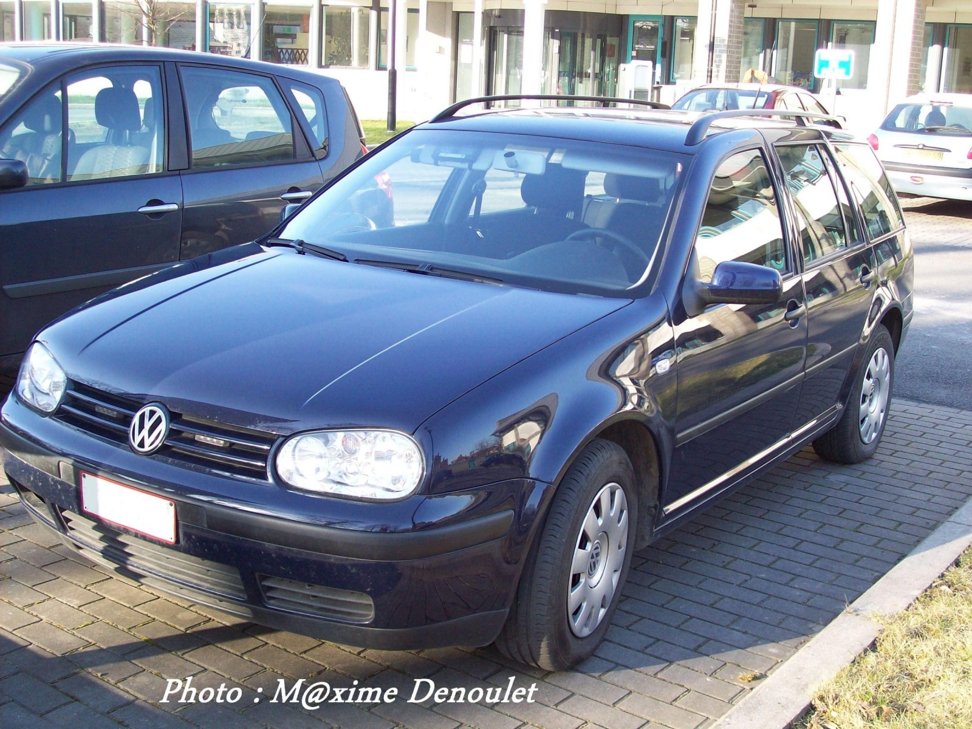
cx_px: 486
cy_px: 364
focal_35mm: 45
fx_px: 1264
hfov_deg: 42.1
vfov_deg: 32.2
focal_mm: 7.6
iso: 80
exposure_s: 1/111
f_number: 3
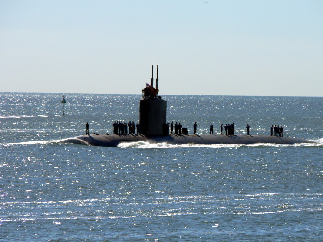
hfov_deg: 5.0
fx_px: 3704
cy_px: 121
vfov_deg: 3.7
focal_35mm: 397
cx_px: 162
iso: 80
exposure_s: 1/800
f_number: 5.6
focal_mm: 66.1
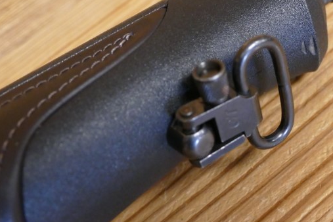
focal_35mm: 72
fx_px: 666
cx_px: 217
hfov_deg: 27.9
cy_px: 35
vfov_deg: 18.7
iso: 1600
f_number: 3.1
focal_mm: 13.7
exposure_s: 1/80
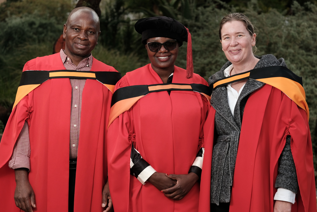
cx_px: 158
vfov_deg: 14.3
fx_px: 845
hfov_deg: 21.2
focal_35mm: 96
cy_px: 106
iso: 200
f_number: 4.5
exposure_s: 1/200
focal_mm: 63.8
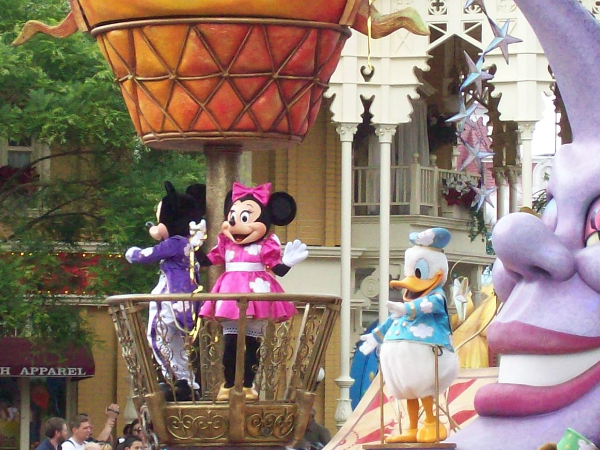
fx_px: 4176
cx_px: 293
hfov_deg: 8.2
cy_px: 173
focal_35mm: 241
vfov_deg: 6.2
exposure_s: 1/318
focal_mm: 18
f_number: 4.8
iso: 200
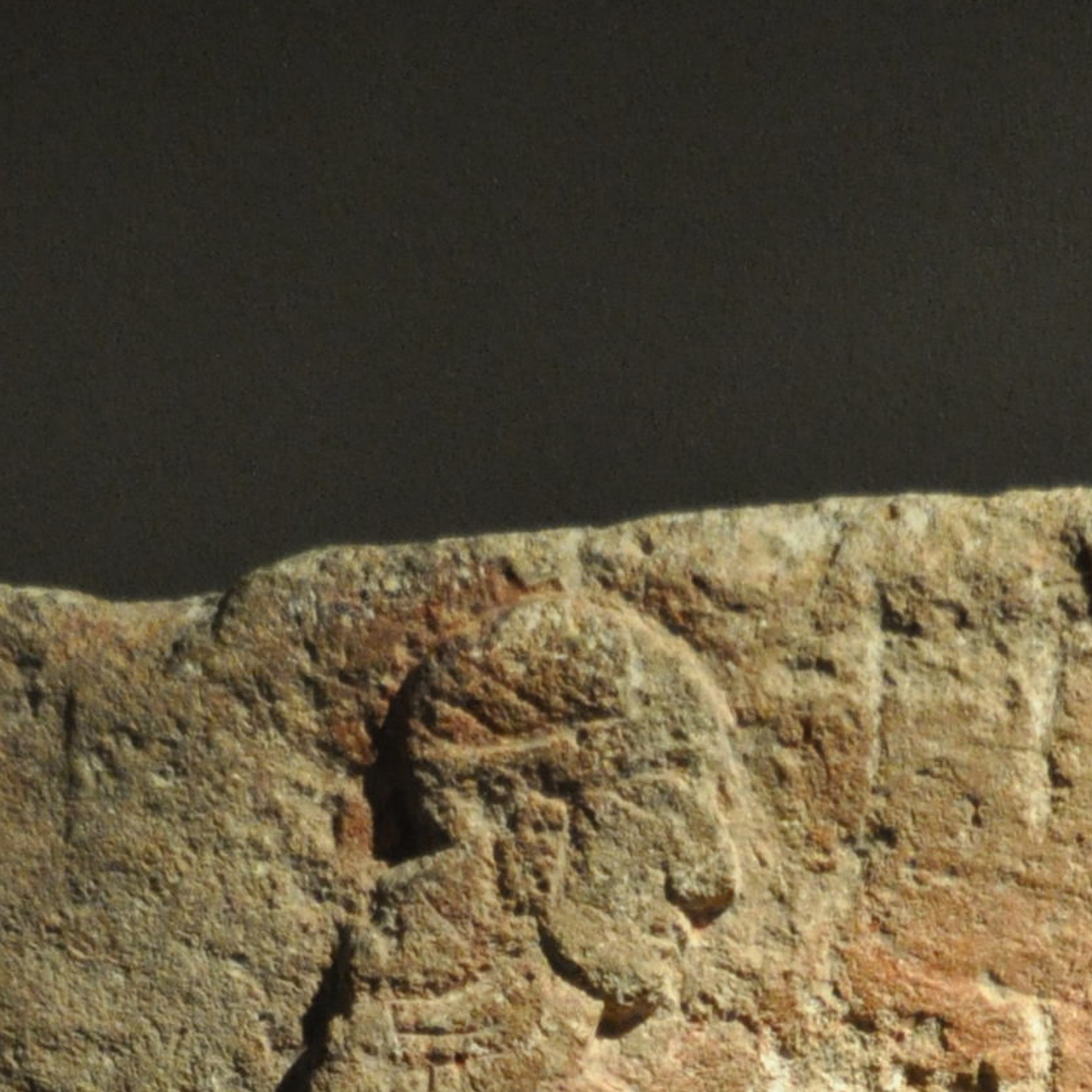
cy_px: 1991
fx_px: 5710
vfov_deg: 10.3
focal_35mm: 160
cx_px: 649
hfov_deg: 10.9
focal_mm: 30
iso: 1600
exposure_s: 1/10
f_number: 4.5
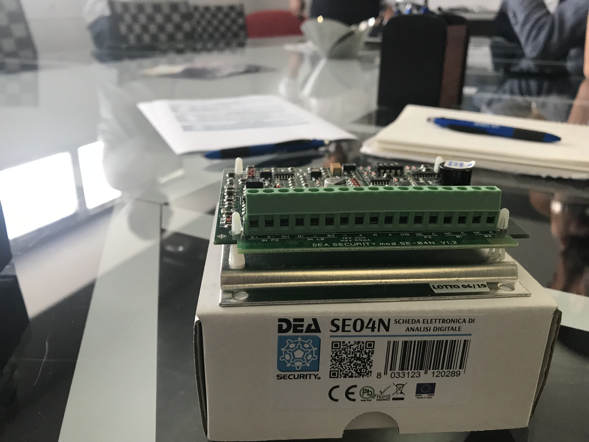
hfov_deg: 63.4
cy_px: 221
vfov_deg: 49.7
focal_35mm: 28
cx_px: 294
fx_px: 476
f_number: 1.8
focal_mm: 3.99
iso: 32
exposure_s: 1/25
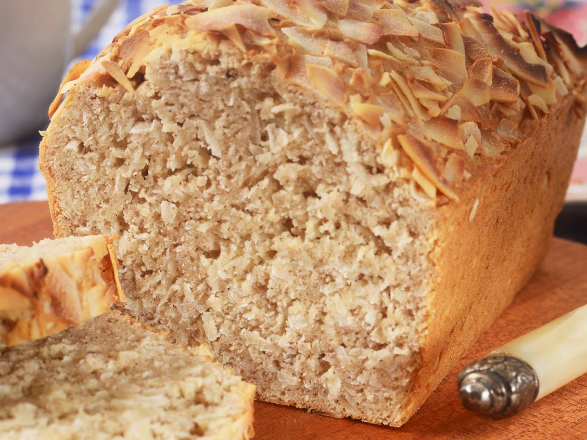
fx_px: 2909
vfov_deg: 8.7
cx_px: 260
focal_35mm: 172
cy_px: 220
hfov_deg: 11.5
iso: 100
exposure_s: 1/30
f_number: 8
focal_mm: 105
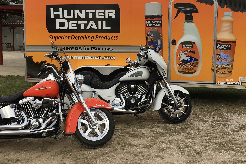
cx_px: 125
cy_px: 68
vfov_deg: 25.9
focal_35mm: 52
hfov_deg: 38.2
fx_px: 355
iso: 25
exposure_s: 1/237
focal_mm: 4.15
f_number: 2.2
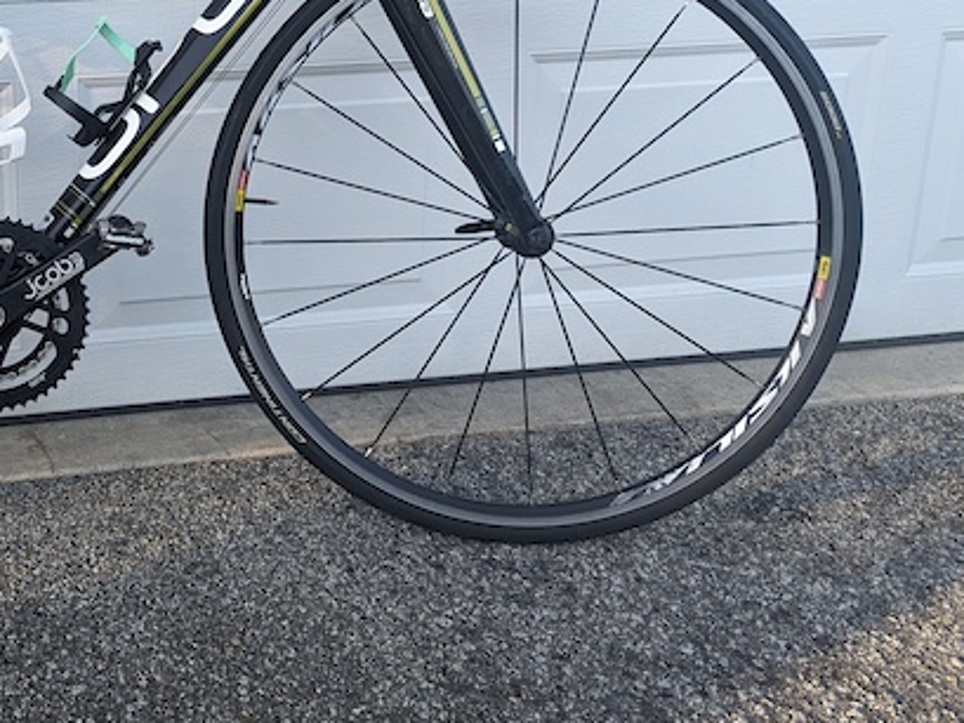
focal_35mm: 47
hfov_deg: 37.3
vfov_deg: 30.3
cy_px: 160
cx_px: 66
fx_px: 1309
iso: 56
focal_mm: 6.81
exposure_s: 1/205
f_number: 1.85
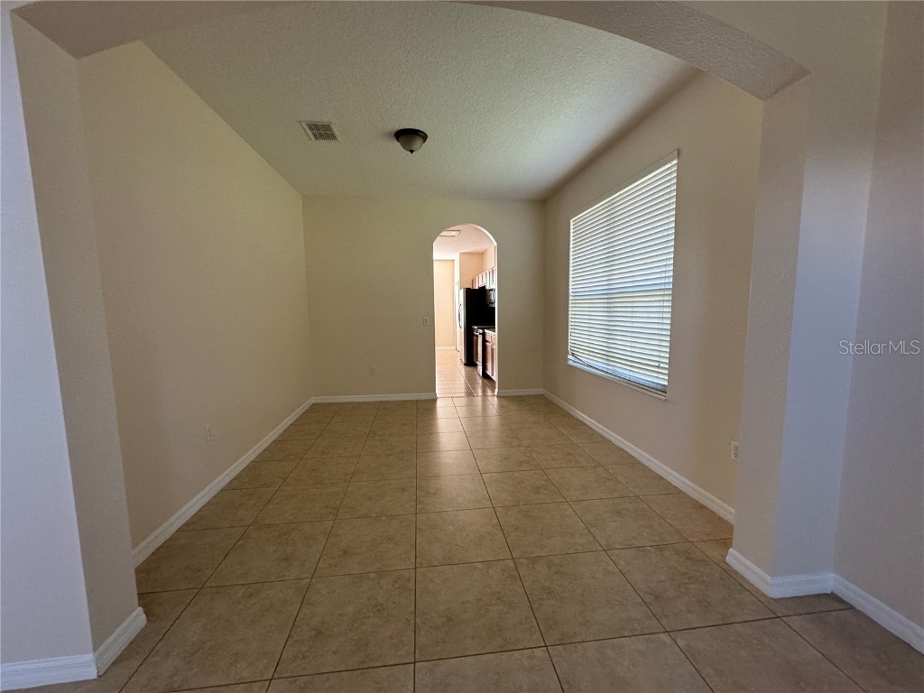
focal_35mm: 14
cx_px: 462
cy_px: 346
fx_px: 374
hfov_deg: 102.1
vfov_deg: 85.7
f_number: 2.2
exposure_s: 1/99
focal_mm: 2.22
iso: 250
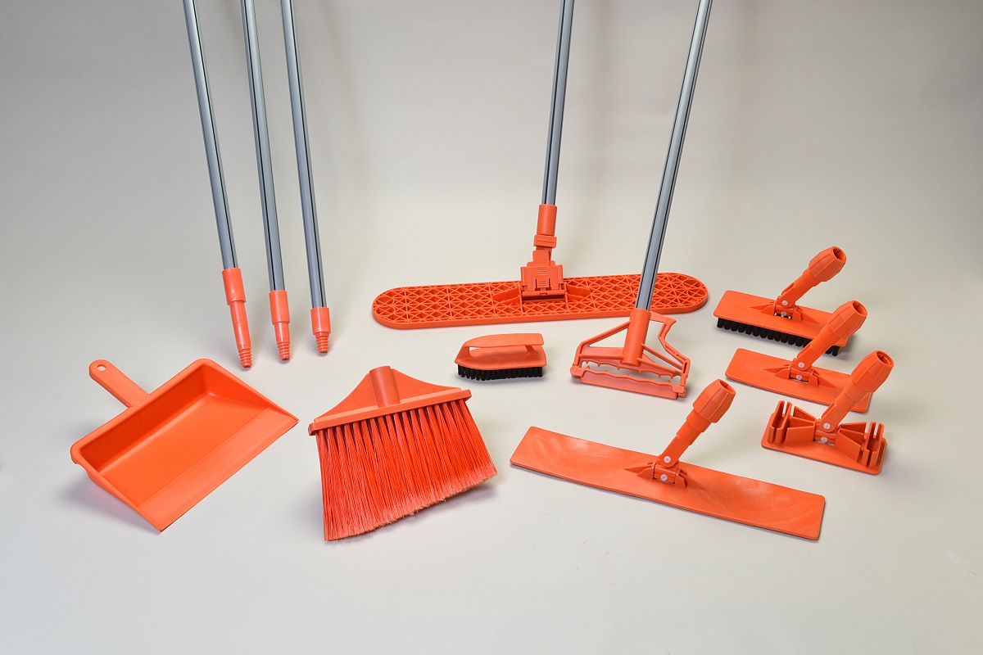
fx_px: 1147
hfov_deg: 46.4
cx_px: 492
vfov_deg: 31.9
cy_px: 328
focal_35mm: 42
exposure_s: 1/160
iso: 200
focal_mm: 28
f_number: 14
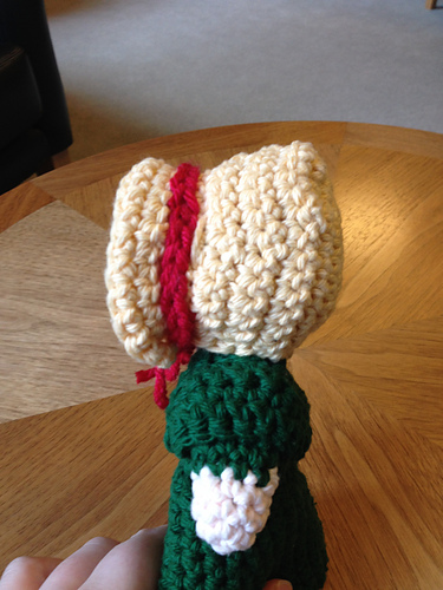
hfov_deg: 40.7
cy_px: 295
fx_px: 597
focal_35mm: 35
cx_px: 222
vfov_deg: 52.6
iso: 80
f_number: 2.4
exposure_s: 1/20
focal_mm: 4.28
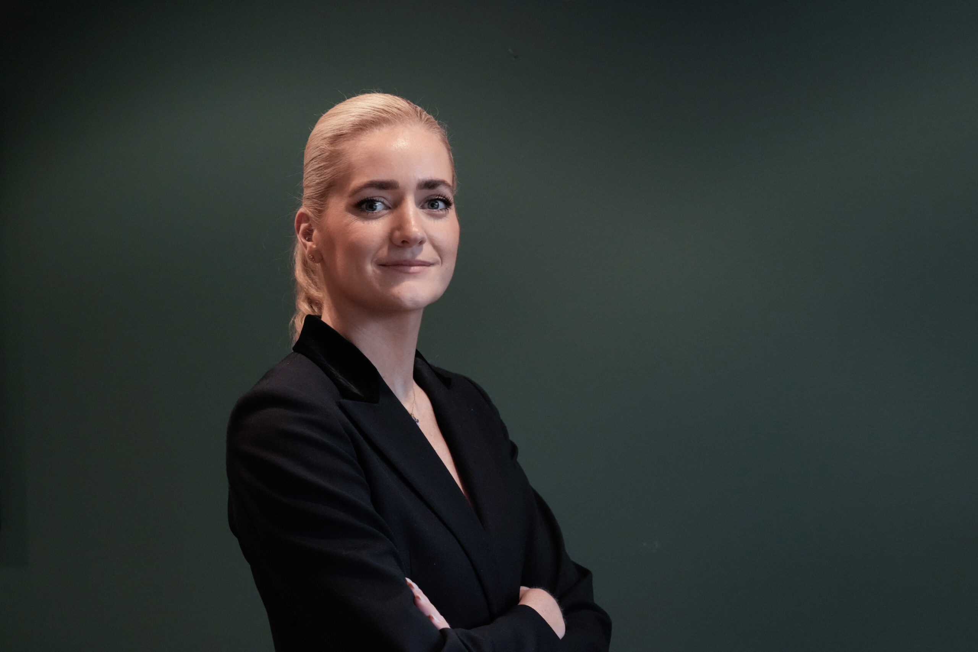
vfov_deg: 19.5
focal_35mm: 70
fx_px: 1902
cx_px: 489
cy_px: 326
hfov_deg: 28.8
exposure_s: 1/320
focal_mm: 70
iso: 6400
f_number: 5.6
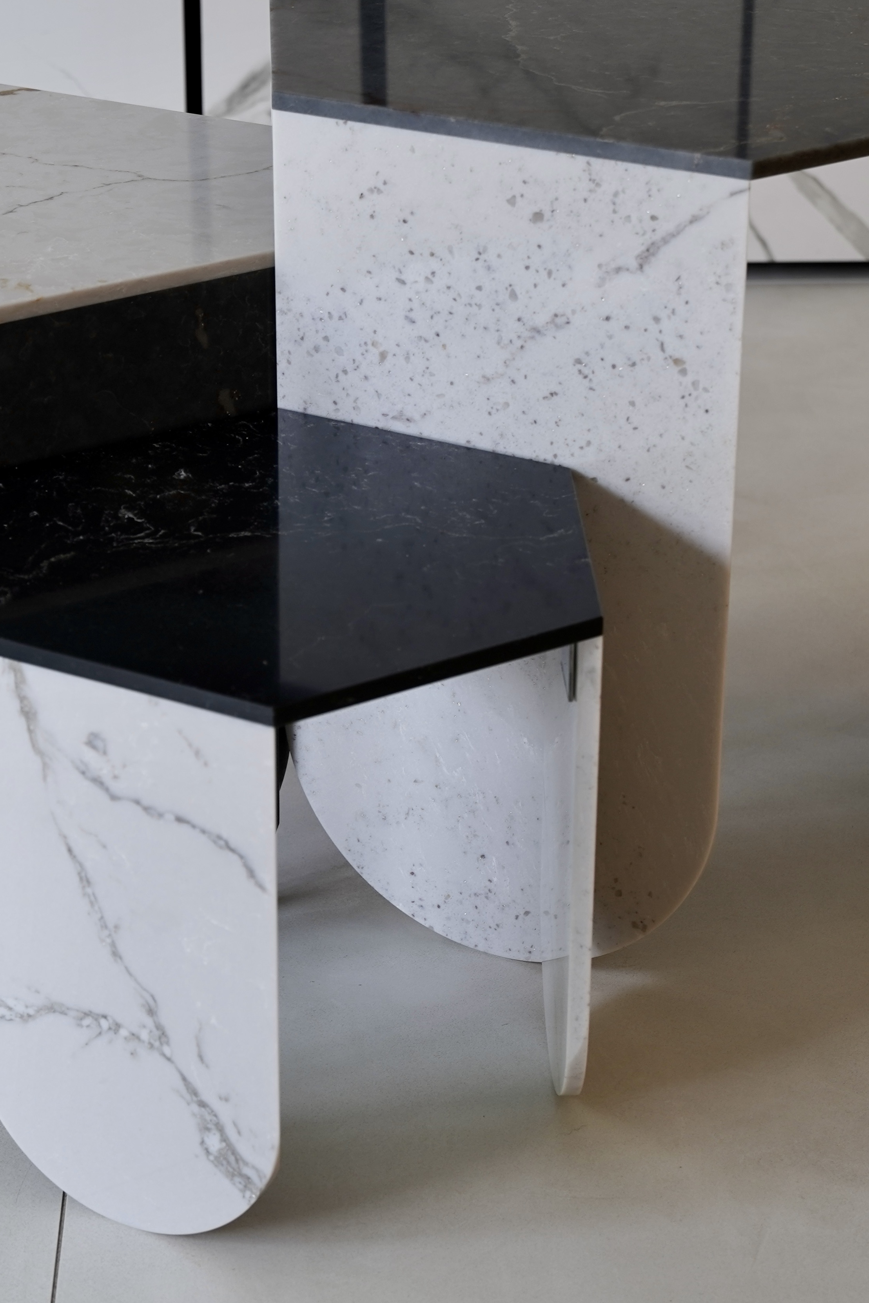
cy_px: 588
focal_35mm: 84
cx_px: 340
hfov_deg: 16.3
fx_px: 3037
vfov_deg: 24.2
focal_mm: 46.5
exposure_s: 1/50
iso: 200
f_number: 4.5
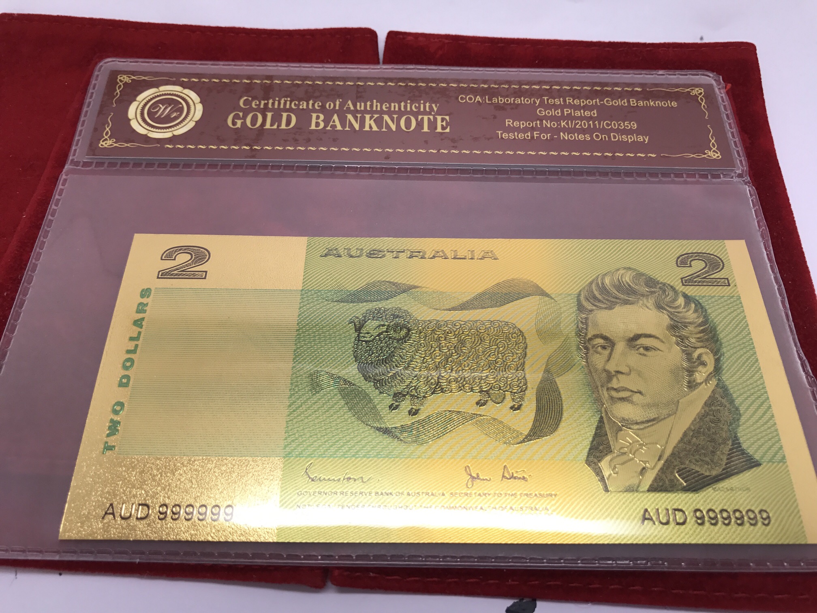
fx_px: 661
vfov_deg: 49.7
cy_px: 306
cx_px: 408
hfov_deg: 63.4
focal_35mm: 28
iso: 20
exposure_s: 1/226
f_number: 1.8
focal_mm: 3.99
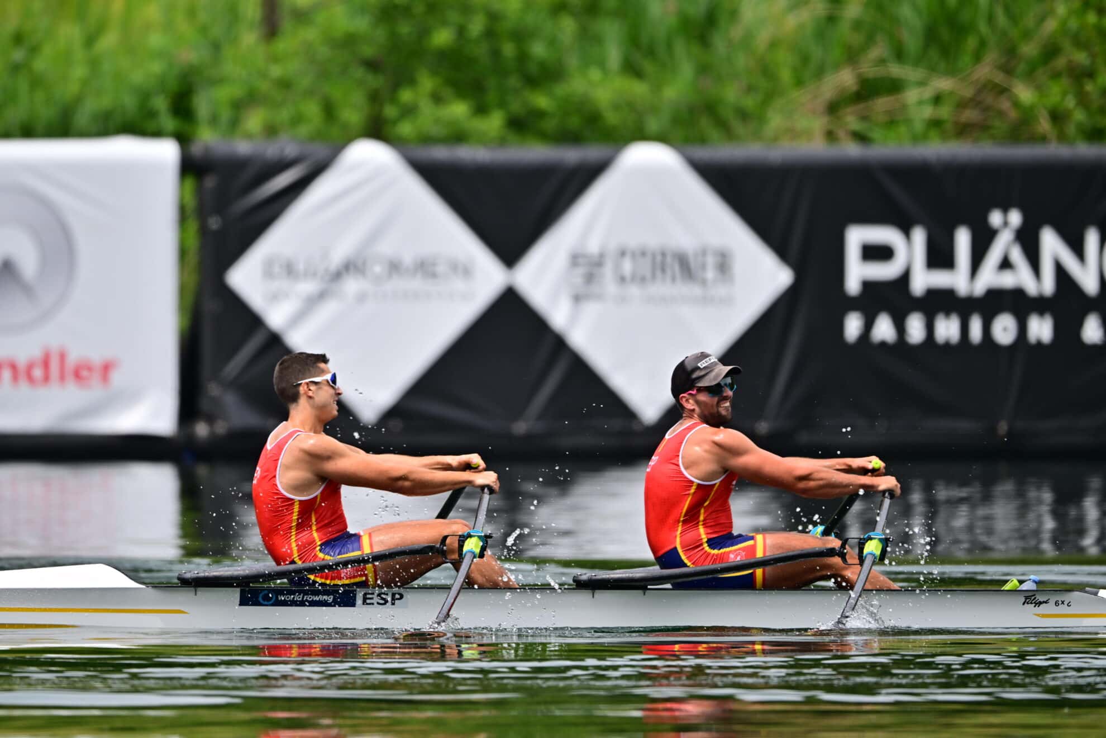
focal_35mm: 800
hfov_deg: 2.6
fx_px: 24576
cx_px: 553
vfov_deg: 1.7
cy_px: 369
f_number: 6.3
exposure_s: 1/1000
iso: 200
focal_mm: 800
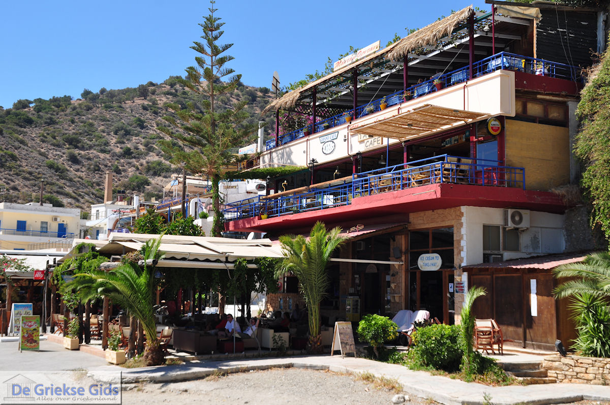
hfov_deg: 41.2
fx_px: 812
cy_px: 202
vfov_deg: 28.0
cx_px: 305
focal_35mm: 48
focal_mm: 32
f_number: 9
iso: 200
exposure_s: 1/400
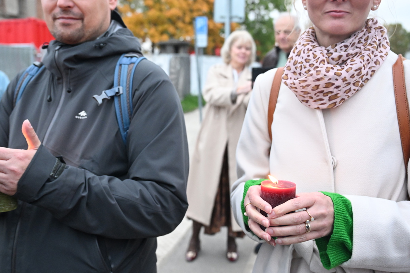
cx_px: 177
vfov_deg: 33.3
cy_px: 107
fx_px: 455
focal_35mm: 40
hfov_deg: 48.3
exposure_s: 1/250
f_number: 3.5
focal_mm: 28
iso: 5000
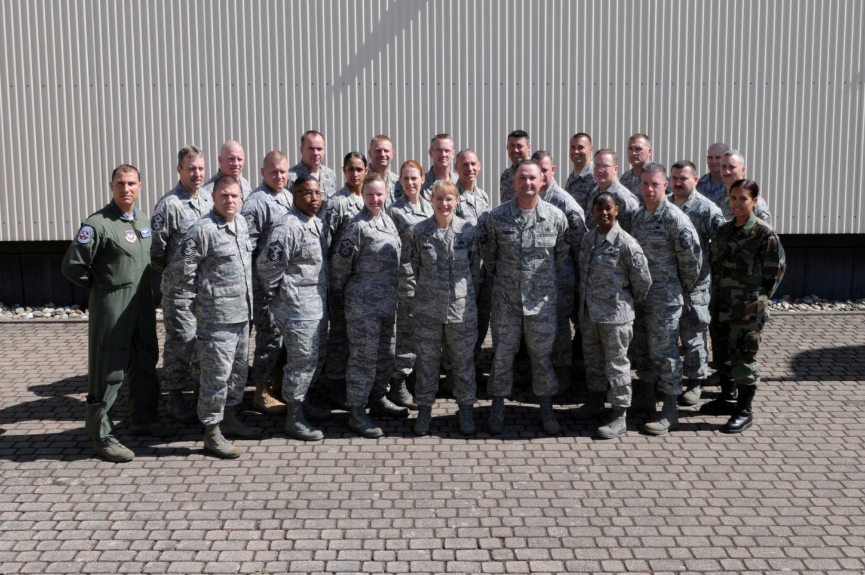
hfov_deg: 62.0
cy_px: 288
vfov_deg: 43.5
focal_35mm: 30
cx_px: 432
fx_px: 720
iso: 200
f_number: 13
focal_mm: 20
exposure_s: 1/125
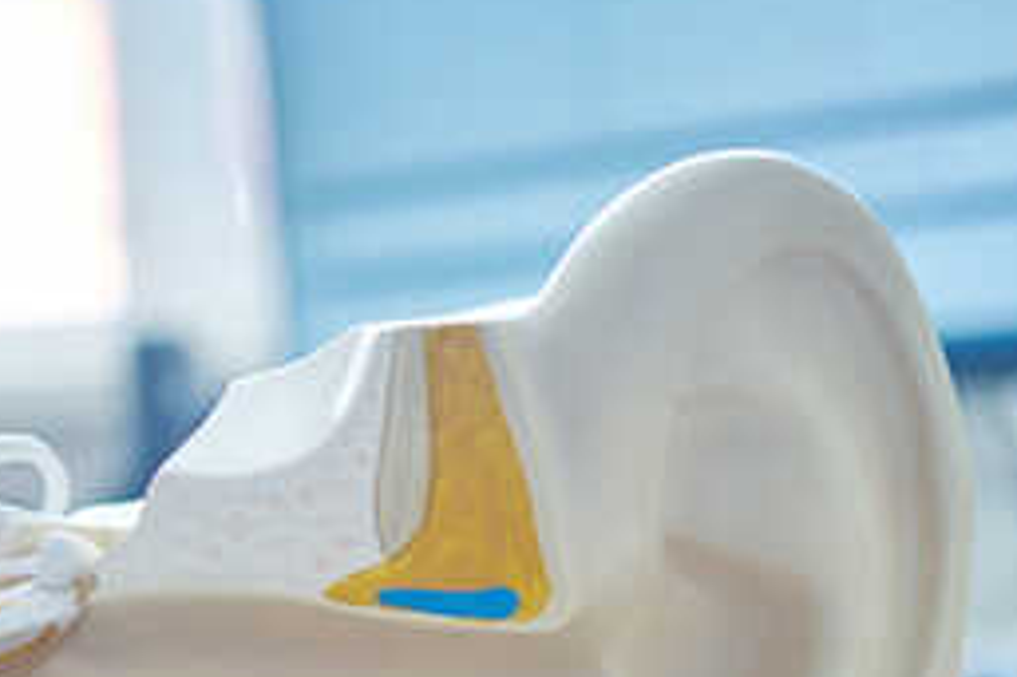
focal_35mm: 109
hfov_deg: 18.3
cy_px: 487
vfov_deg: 12.5
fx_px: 3077
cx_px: 32
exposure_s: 1/320
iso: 500
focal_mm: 35
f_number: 2.2
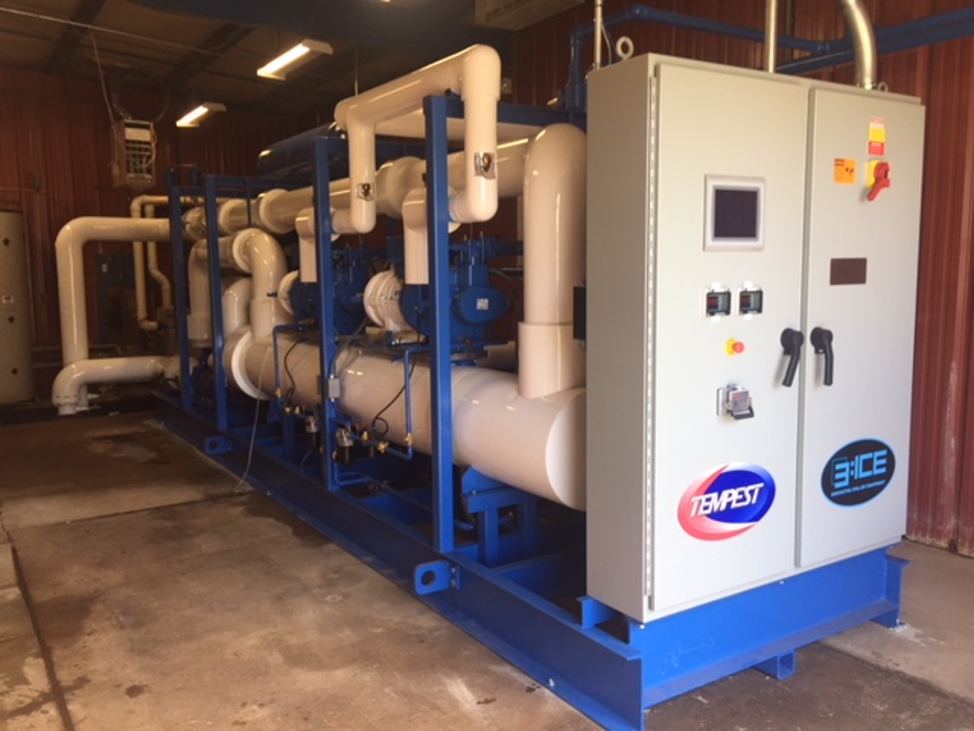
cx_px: 487
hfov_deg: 61.7
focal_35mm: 29
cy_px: 366
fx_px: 816
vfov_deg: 48.2
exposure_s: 1/60
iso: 32
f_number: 2.2
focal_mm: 4.15
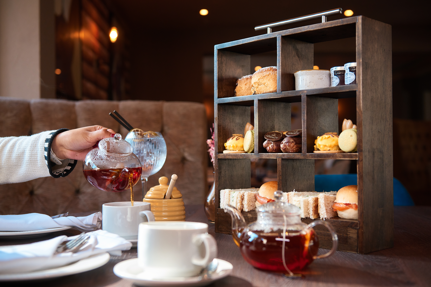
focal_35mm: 45
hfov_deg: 43.6
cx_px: 216
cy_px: 144
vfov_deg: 29.9
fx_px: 539
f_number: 2.8
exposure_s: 1/320
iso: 1000
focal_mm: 45
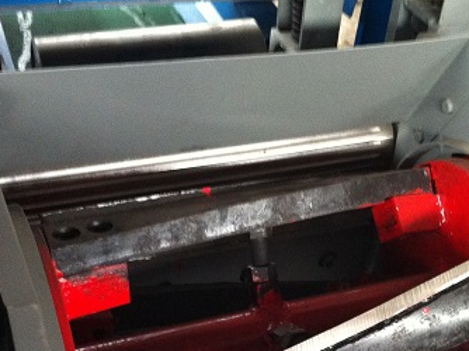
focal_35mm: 67
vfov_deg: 21.7
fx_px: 907
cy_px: 256
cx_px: 275
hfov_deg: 28.9
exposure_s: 1/17
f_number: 2.8
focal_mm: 3.85
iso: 320
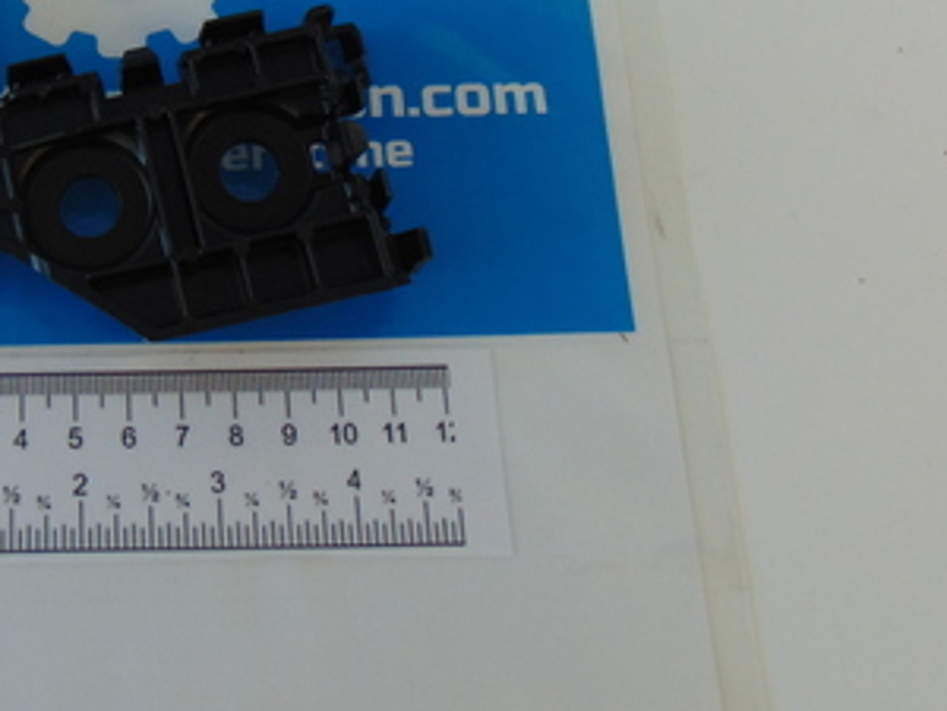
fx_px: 1751
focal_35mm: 64
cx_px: 104
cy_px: 22
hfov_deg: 29.1
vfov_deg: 22.2
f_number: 3.1
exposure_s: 1/125
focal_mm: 5.4
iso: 80
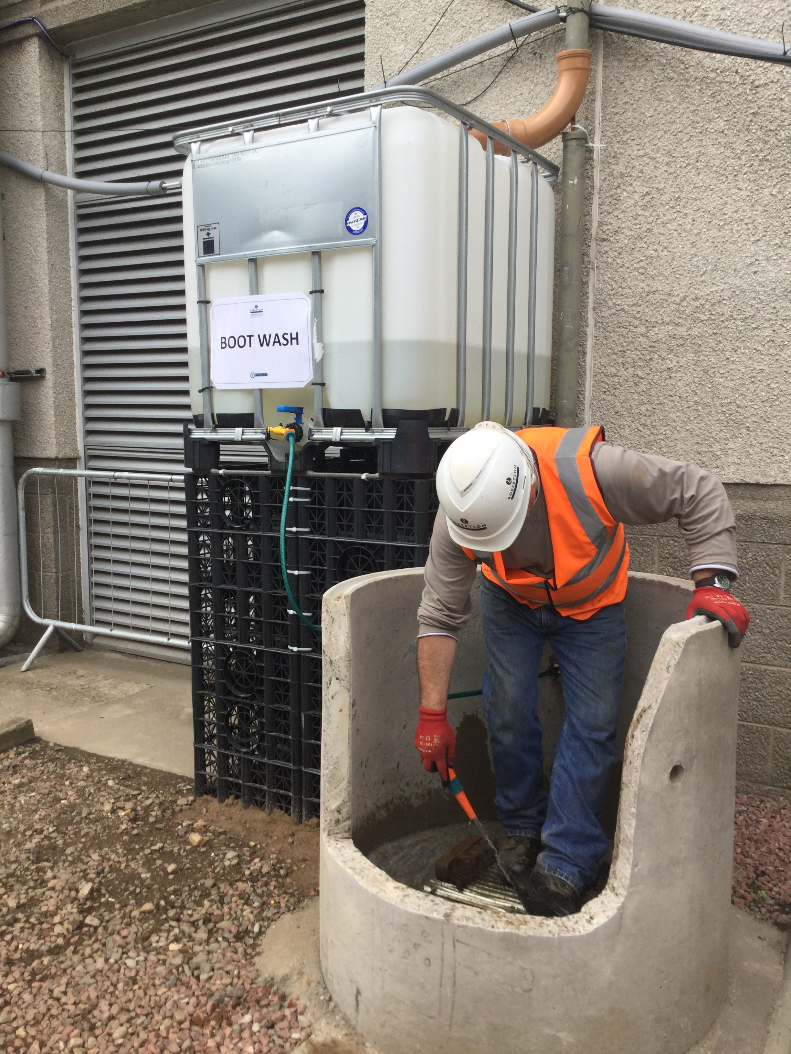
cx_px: 396
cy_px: 527
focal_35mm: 31
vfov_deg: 58.4
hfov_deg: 45.4
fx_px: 944
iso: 25
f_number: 2.4
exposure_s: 1/304
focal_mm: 3.3
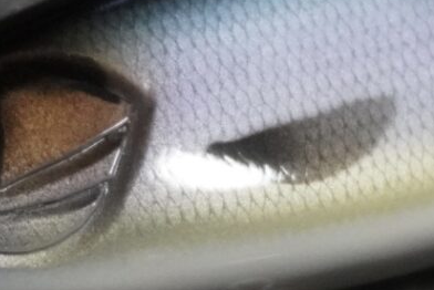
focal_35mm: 153
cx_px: 476
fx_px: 1846
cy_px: 306
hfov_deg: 13.2
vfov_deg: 8.9
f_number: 4.5
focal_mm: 26
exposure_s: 1/160
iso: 5000
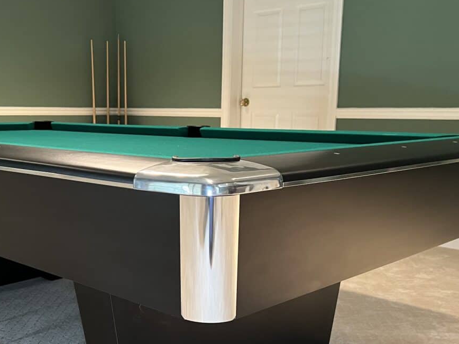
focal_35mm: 46
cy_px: 247
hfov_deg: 40.8
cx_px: 162
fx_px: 610
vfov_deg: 31.1
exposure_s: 1/60
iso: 400
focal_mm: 5.7
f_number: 1.5
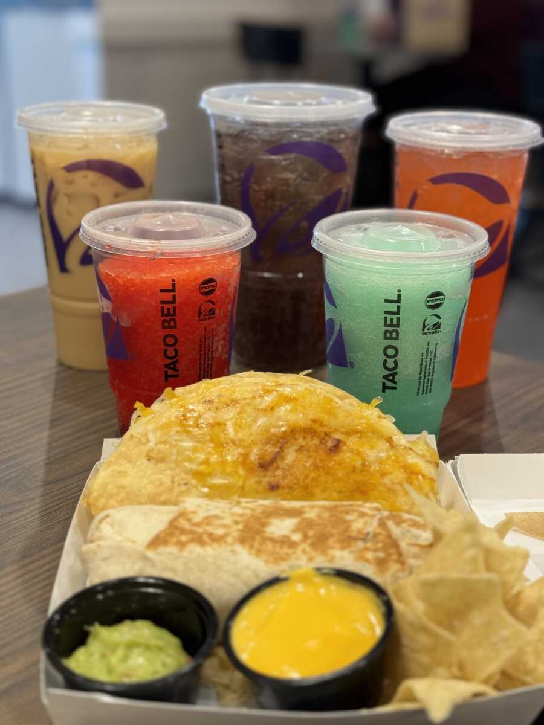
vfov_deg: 39.7
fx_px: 1006
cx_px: 272
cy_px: 362
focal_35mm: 48
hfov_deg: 30.3
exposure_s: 1/60
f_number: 1.78
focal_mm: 6.86
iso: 250
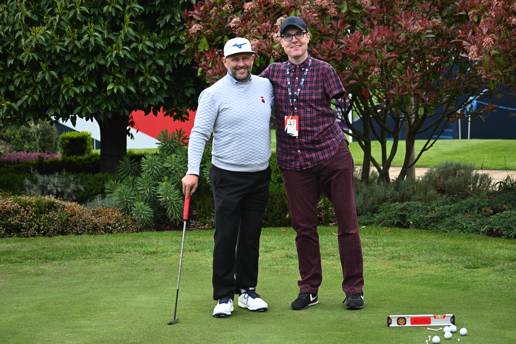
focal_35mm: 105
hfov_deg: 19.5
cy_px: 172
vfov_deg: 13.0
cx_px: 258
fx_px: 1505
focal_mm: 70
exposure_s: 1/160
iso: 400
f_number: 4.5
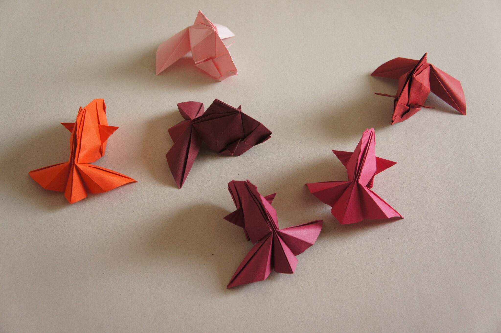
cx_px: 250
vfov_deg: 28.9
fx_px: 647
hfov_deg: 42.3
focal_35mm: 46
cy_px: 166
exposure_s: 1/60
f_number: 5.6
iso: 800
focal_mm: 31
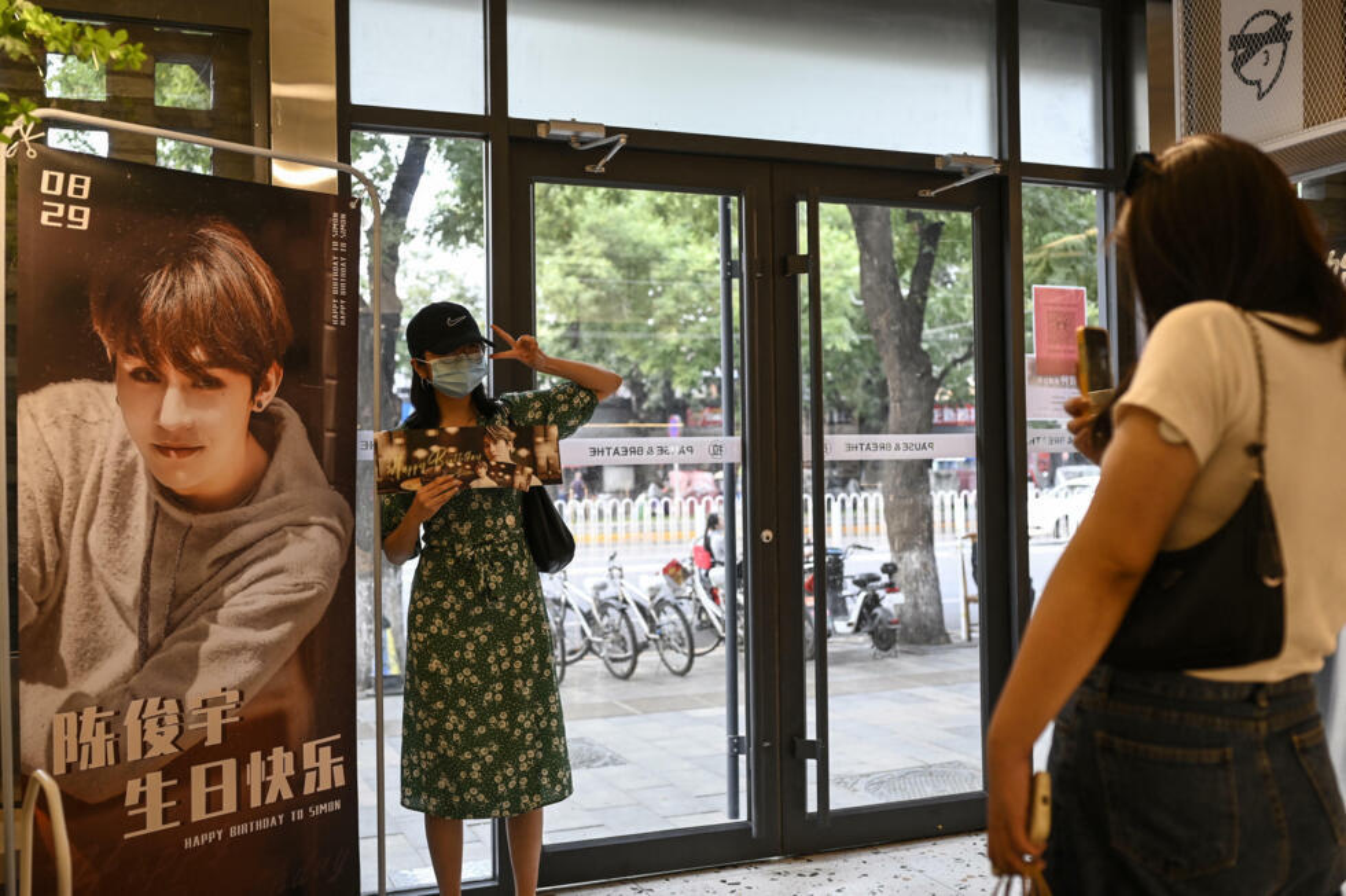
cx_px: 673
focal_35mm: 35
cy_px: 448
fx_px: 1308
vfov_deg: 37.8
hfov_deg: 54.5
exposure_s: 1/400
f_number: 2.8
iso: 800
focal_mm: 35
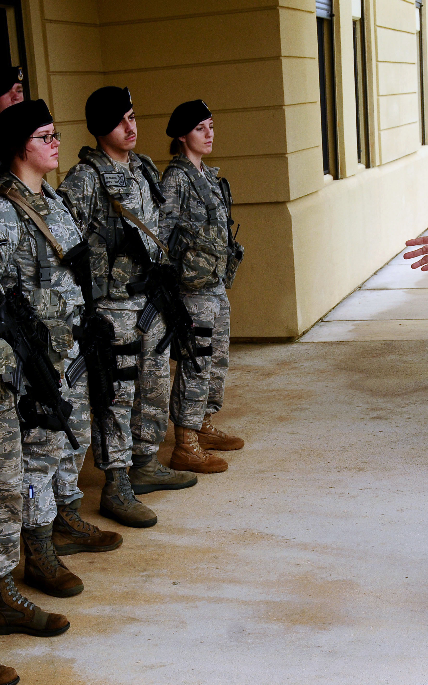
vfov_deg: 30.7
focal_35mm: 67
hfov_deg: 19.5
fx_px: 1246
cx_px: 171
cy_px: 343
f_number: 7.1
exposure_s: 1/125
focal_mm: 29
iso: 320
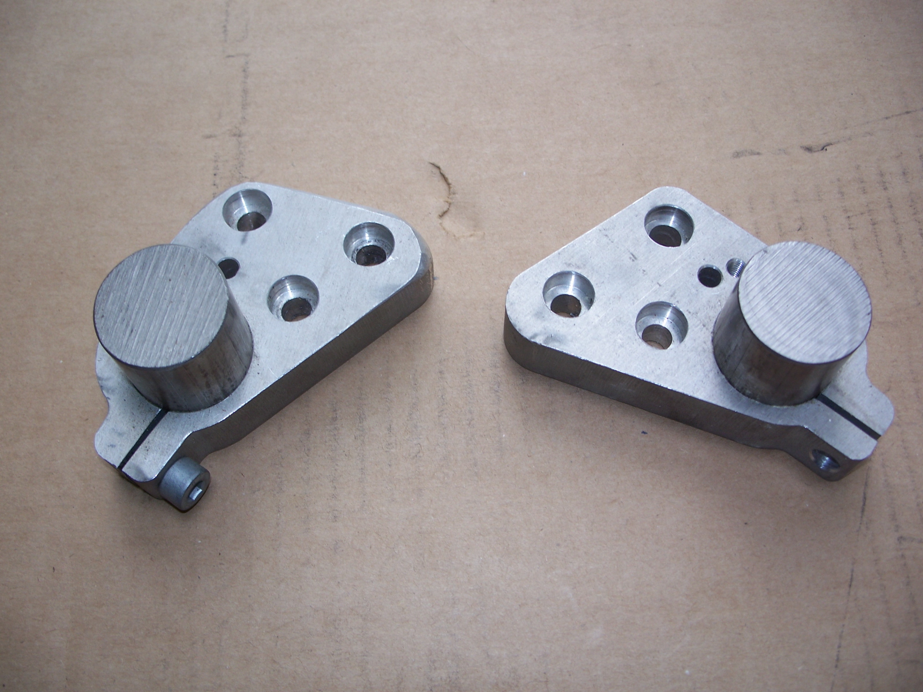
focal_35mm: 37
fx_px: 987
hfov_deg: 50.1
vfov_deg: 38.7
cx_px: 462
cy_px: 346
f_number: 2.8
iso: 64
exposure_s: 1/60
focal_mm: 7.8
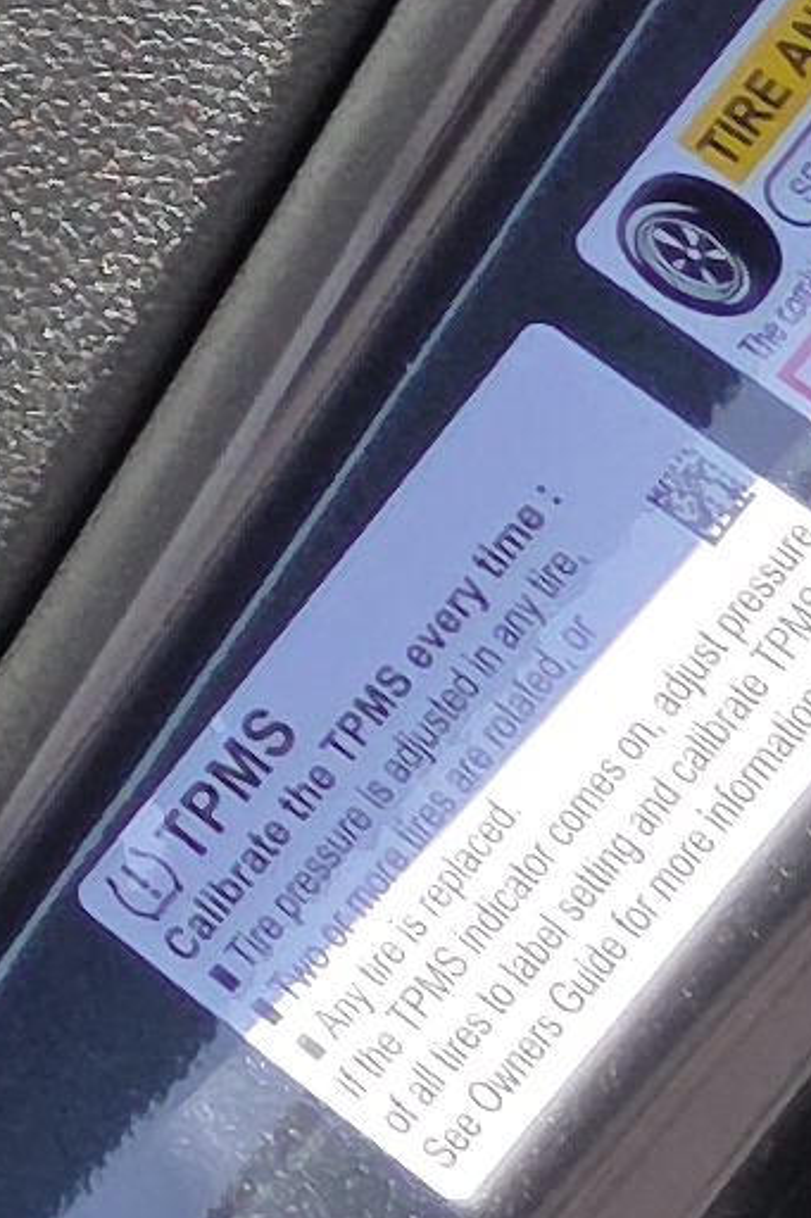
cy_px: -1998
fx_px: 6323
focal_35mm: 187
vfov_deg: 9.4
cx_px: -3608
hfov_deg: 5.2
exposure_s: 1/1737
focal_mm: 6.3
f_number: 1.7
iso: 80
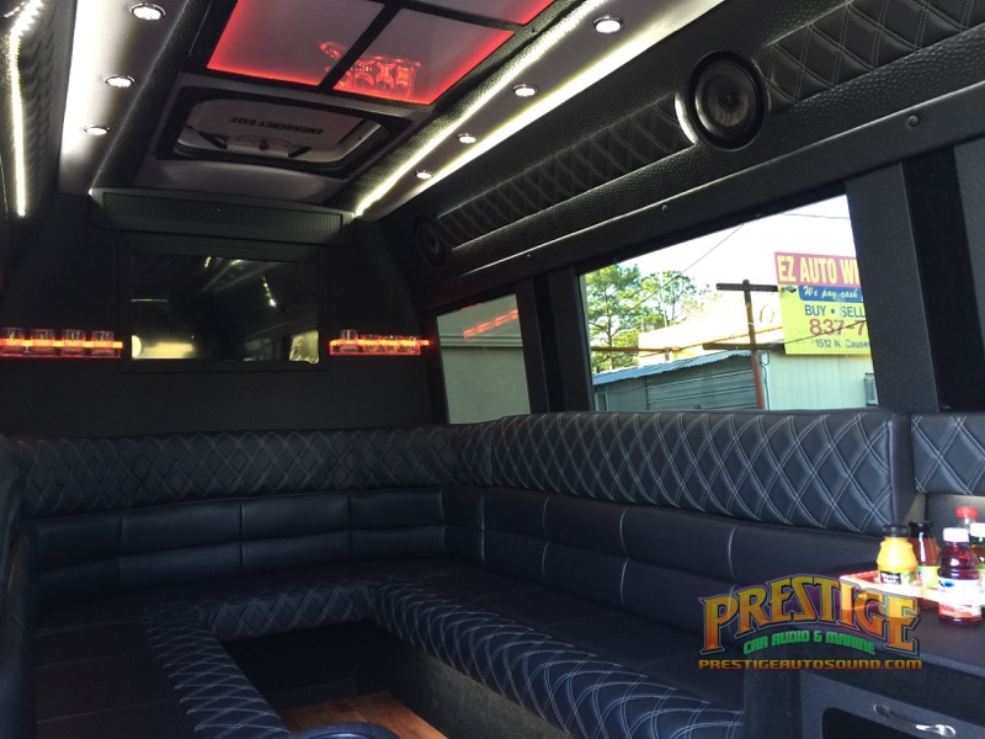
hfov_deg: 61.7
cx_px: 492
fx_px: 825
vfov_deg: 48.2
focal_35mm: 29
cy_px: 370
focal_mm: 4.15
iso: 64
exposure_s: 1/15
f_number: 2.2
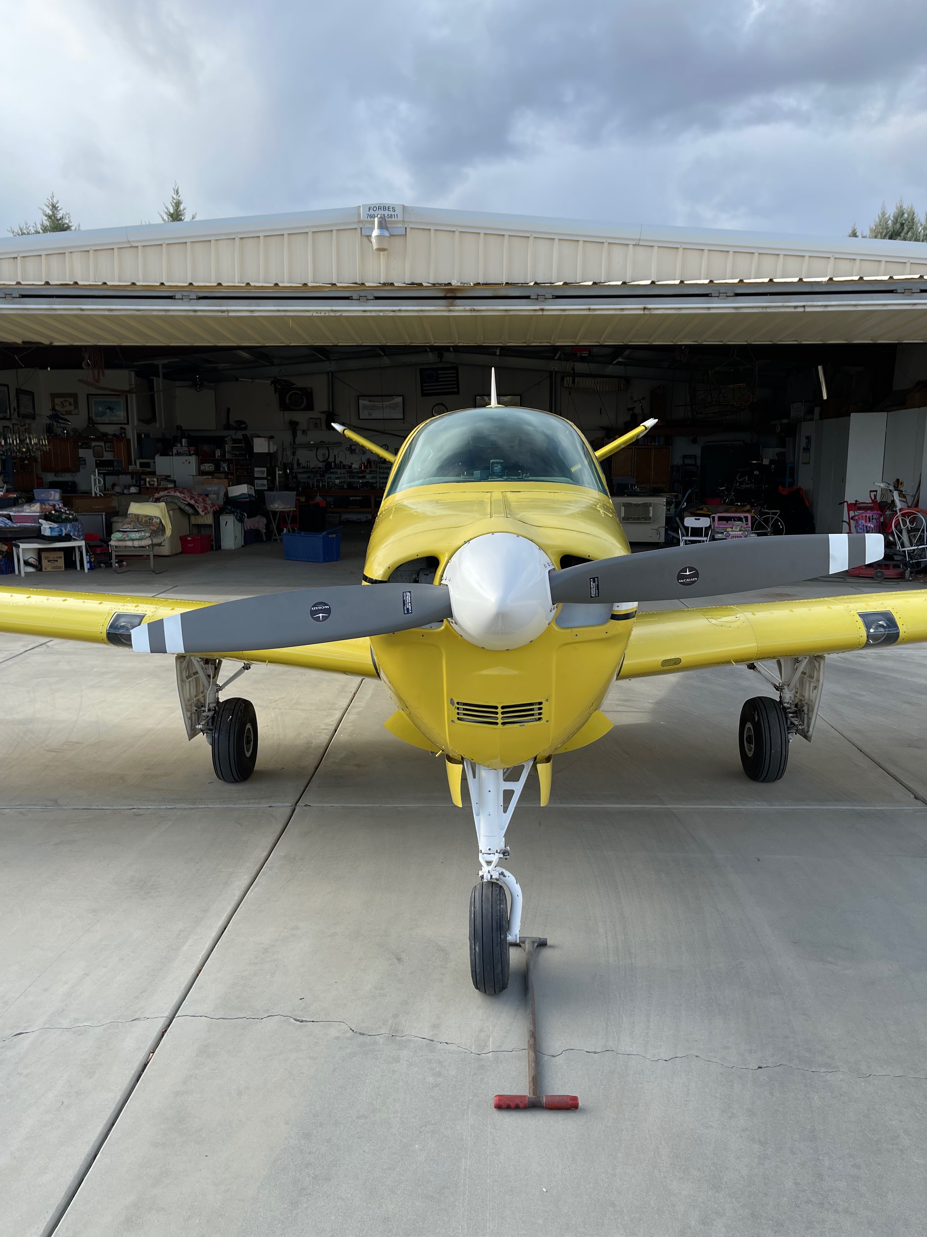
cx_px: 464
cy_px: 618
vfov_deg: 67.3
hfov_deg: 53.1
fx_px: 928
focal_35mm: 26
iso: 32
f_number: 1.6
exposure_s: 1/1353
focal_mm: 5.1
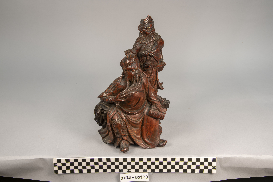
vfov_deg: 30.5
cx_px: 136
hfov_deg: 44.5
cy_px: 91
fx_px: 334
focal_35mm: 44
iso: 100
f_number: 14
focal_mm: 44
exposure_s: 1/2
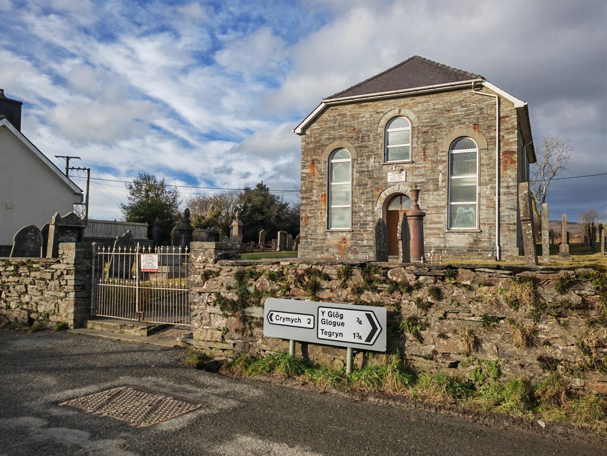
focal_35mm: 27
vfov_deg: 51.4
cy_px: 228
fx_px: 473
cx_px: 304
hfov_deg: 65.3
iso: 50
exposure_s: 1/1600
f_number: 1.8
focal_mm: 5.53
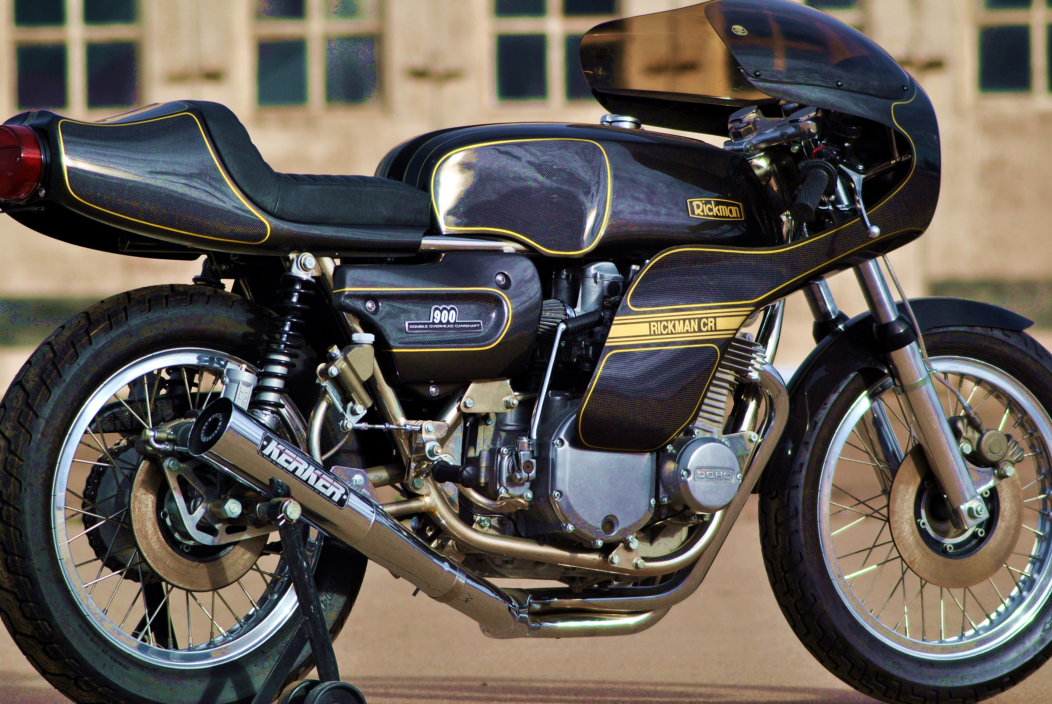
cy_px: 352
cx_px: 526
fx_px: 8777
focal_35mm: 300
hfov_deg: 6.9
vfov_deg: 4.6
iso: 200
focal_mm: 200
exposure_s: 1/1600
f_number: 5.6
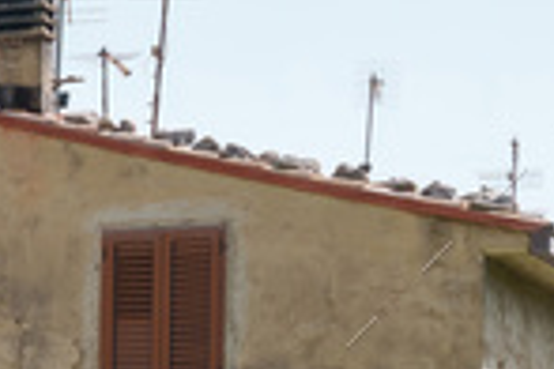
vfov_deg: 3.7
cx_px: -448
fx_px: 5678
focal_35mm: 369
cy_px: 732
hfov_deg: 5.5
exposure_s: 1/40
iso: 100
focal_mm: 92
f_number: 13
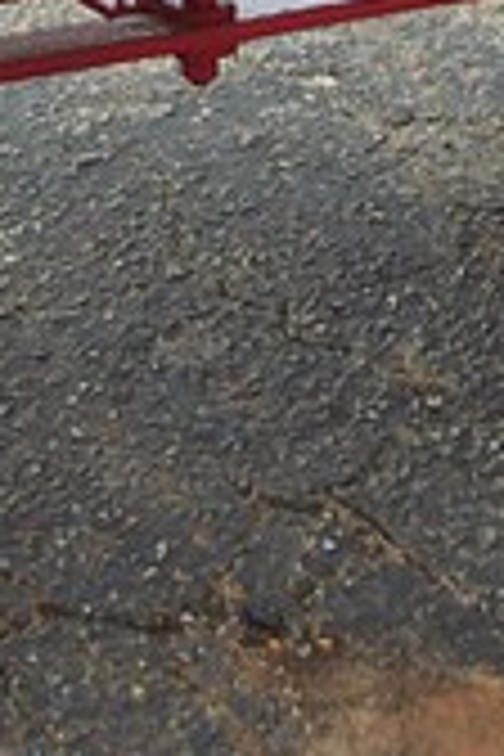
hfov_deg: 8.7
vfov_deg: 12.6
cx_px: 68
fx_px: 3318
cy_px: -198
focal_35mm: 158
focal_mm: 5.6
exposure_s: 1/125
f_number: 2.8
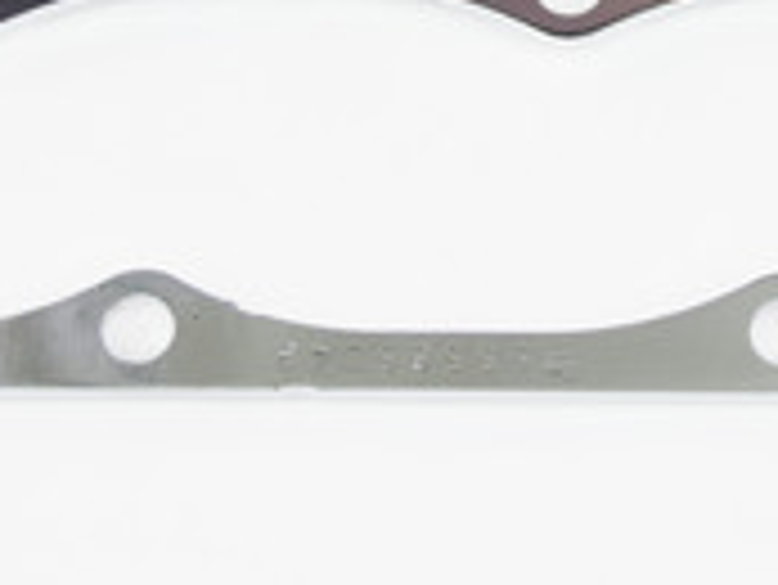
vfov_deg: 9.9
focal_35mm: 149
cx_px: 598
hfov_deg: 13.2
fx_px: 3351
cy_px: 128
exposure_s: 1/60
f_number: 4.2
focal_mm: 28
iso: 640
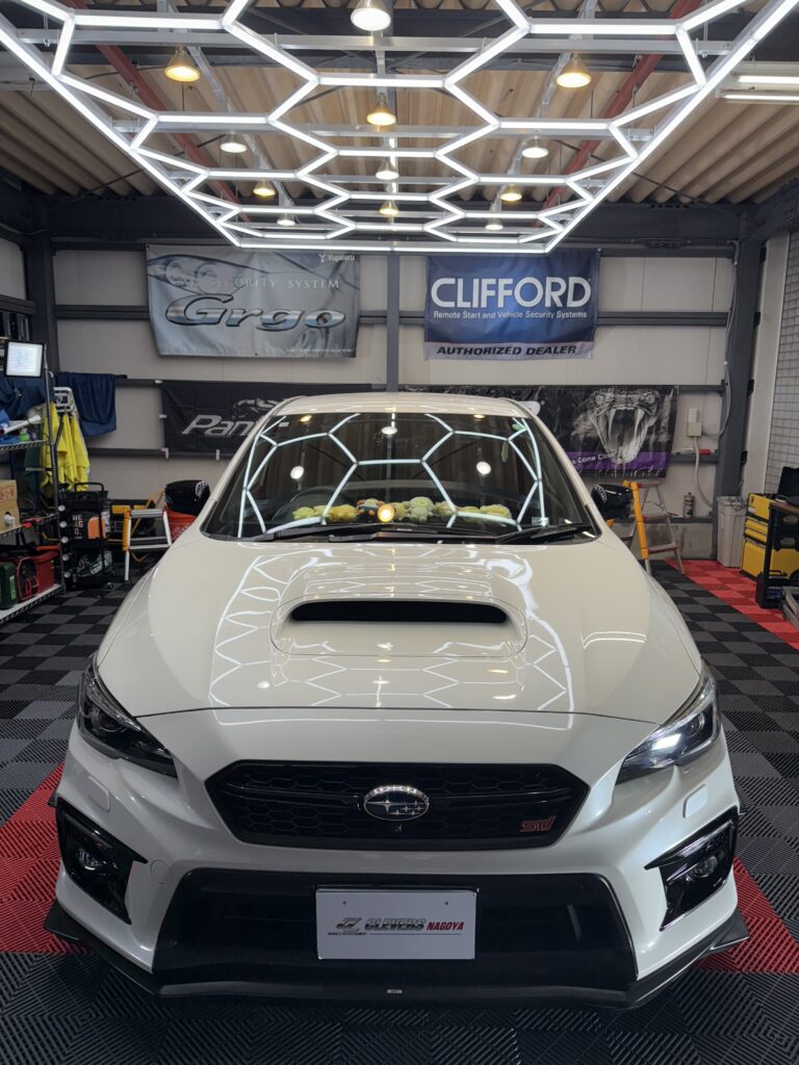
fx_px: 739
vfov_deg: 71.6
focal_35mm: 24
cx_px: 400
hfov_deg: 56.8
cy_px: 532
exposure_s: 1/399
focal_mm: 6.76
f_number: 1.78
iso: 100
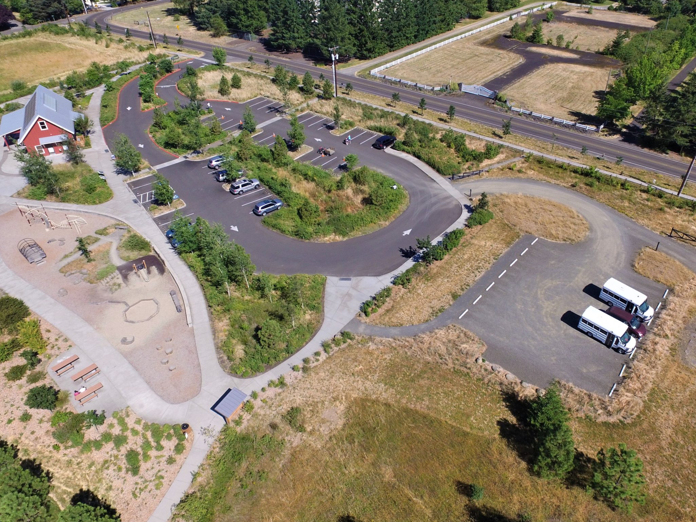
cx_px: 407
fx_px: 503
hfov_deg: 68.9
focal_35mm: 25
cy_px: 229
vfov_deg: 54.7
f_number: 2.8
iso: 100
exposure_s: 1/929
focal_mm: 3.61
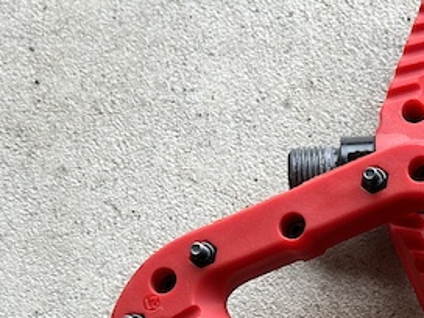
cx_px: 522
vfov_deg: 10.4
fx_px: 1727
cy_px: 329
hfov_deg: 13.6
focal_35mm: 141
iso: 64
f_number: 1.78
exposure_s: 1/276
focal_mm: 6.86
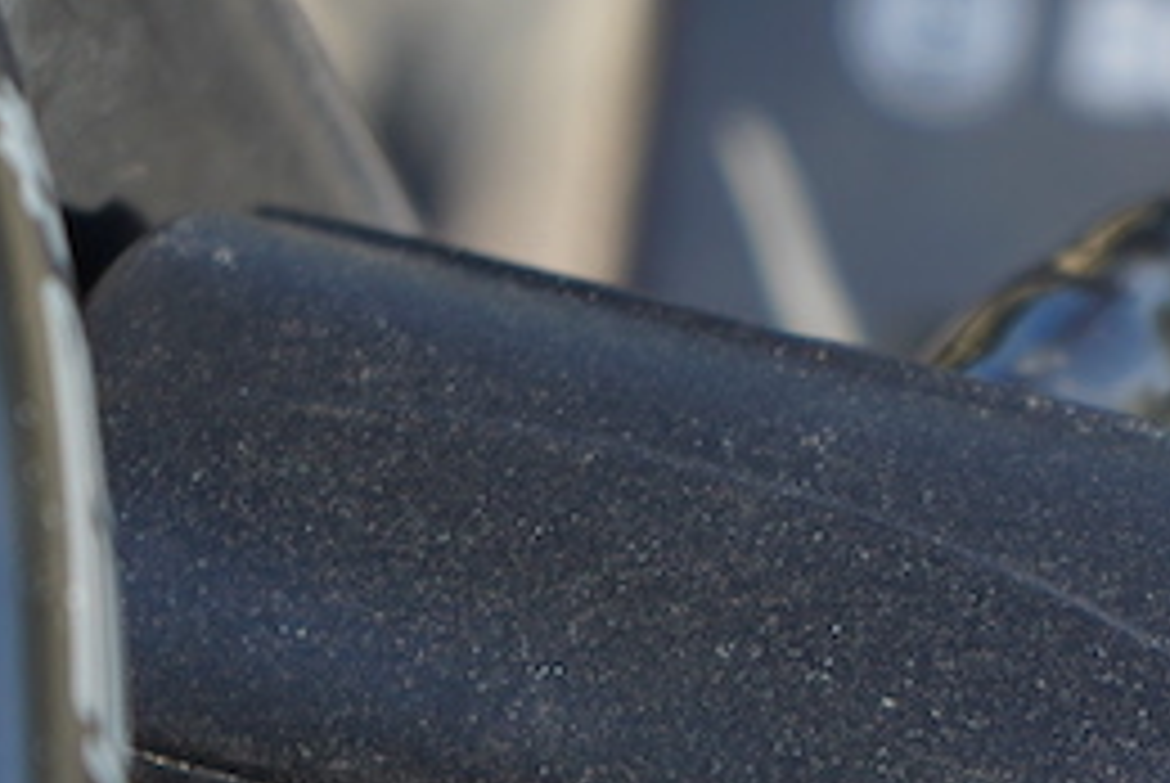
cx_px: 1809
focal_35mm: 344
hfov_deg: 5.9
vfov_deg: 4.0
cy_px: 925
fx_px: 11192
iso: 160
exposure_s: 1/160
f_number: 5.6
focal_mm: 70
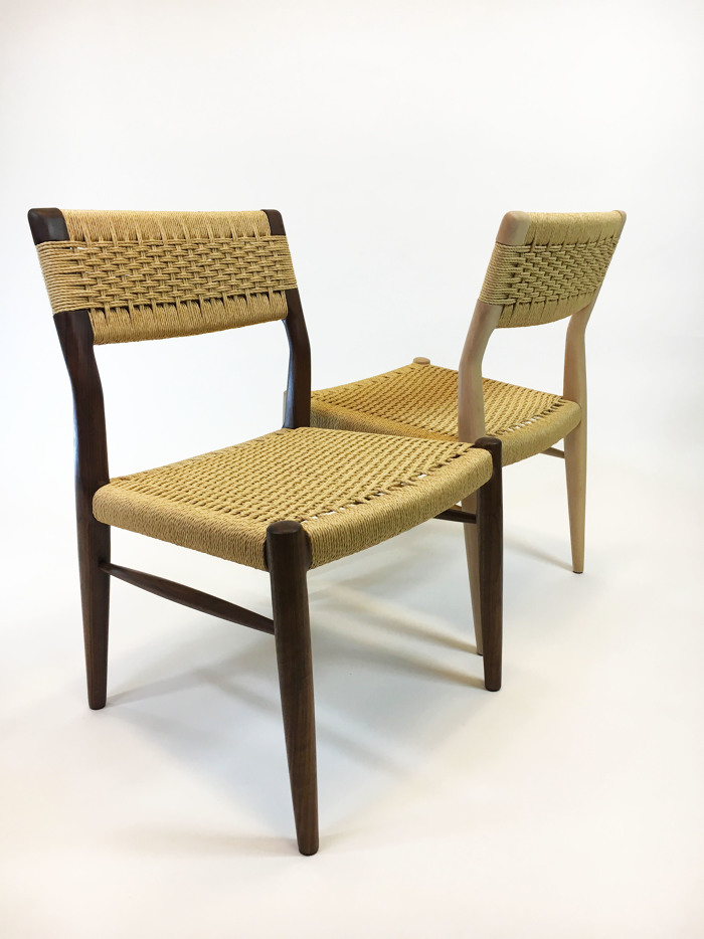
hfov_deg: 48.2
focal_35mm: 29
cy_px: 470
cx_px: 352
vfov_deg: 61.7
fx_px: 787
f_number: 2.2
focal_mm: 4.15
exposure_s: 1/40
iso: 32
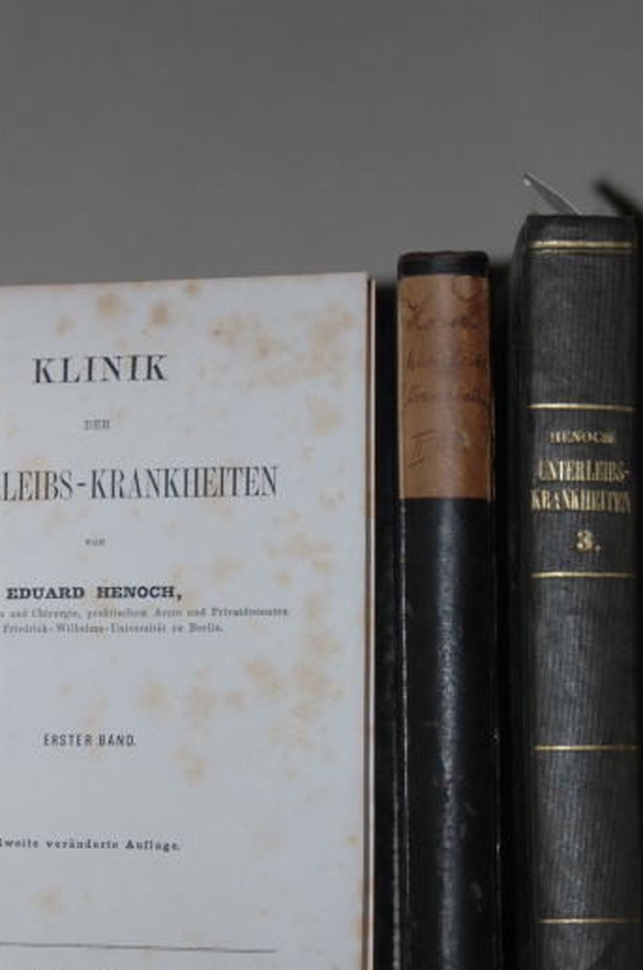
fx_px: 2795
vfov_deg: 19.6
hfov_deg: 13.1
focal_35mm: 104
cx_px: 295
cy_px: 593
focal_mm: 56
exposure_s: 1/60
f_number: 4.8
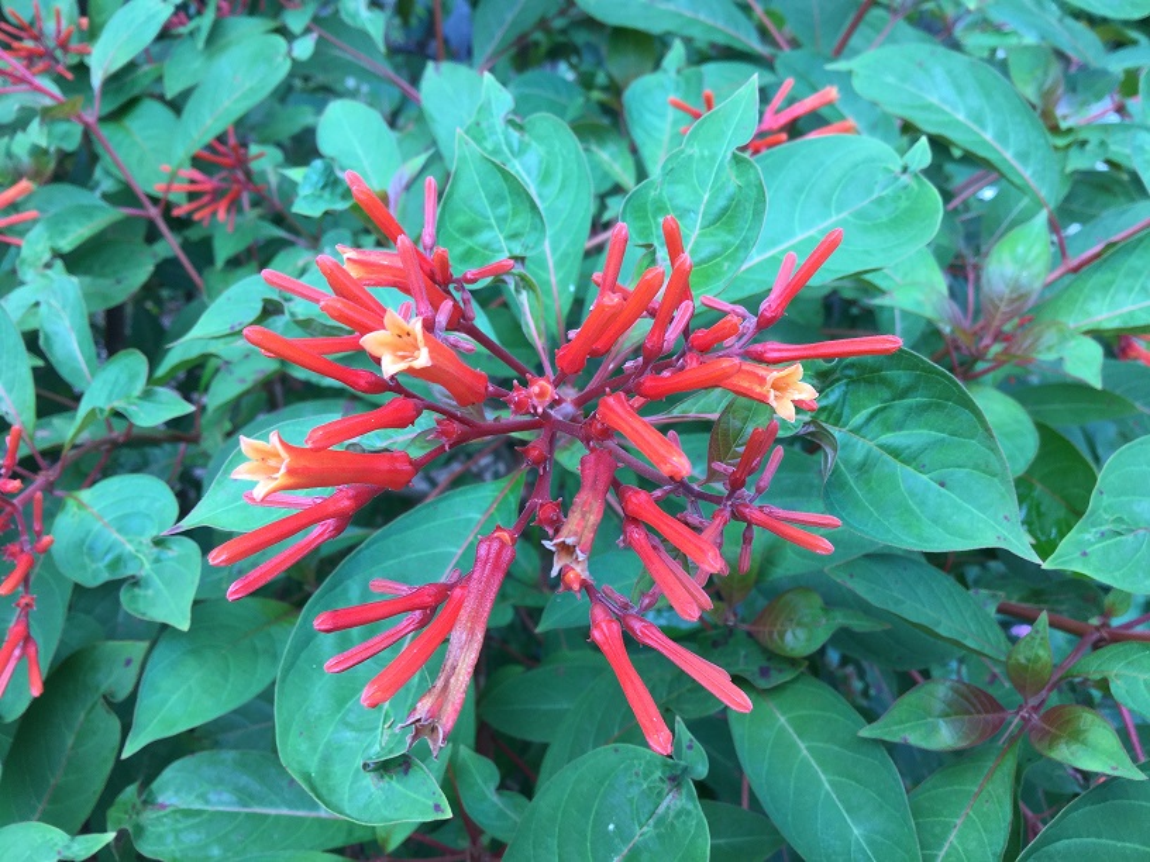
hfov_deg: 58.4
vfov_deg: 45.4
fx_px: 1030
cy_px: 431
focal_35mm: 31
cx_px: 575
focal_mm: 3.3
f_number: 2.4
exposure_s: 1/60
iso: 25
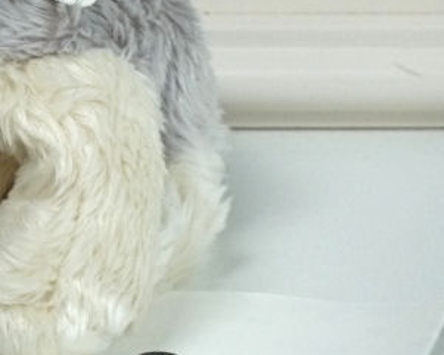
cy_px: 41
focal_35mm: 561
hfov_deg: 3.4
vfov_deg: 2.8
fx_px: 7374
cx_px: -118
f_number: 4.6
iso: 250
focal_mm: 37
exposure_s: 1/80
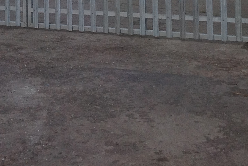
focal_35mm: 116
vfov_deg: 11.2
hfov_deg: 17.6
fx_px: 799
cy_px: -111
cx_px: 77
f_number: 2.4
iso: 80
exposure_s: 1/280
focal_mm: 4.28
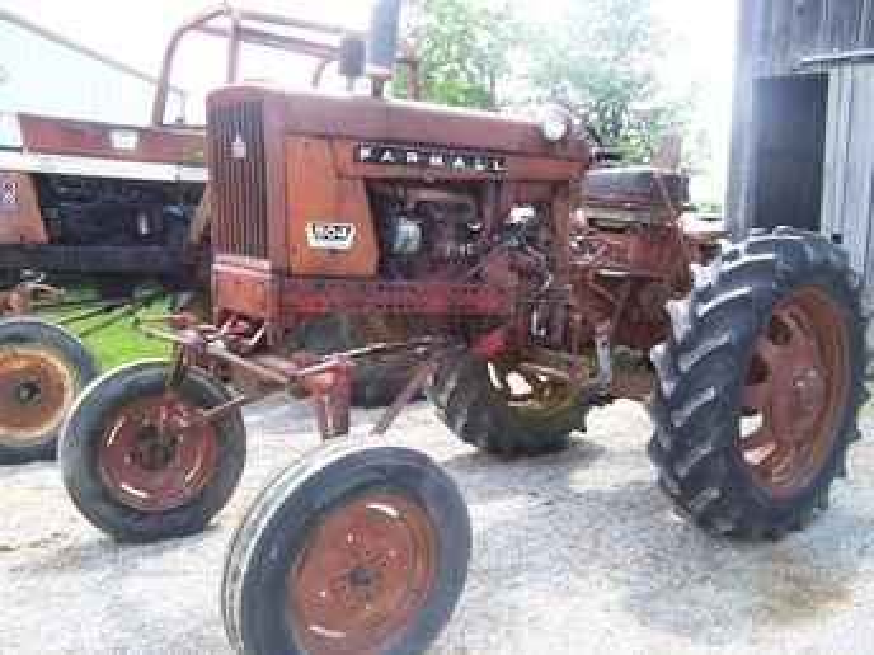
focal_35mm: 33
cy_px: 328
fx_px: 833
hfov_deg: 55.4
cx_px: 437
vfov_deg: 42.9
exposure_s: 1/180
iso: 80
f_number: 3.4
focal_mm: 5.5
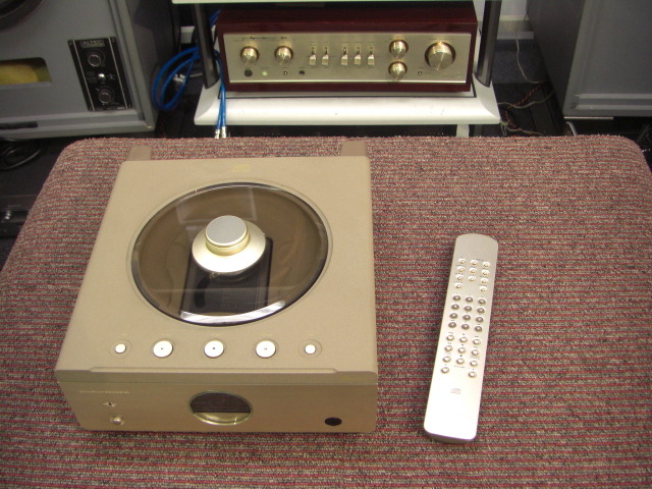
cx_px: 326
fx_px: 716
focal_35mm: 38
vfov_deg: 37.7
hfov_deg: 49.0
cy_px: 244
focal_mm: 6.3
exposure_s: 1/20
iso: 200
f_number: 3.4
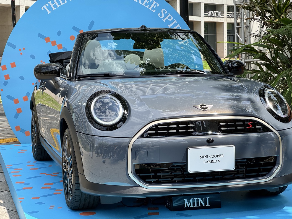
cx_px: 146
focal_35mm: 77
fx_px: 650
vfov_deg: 19.1
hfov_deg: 25.3
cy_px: 110
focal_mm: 9
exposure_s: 1/602
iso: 40
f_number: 2.8
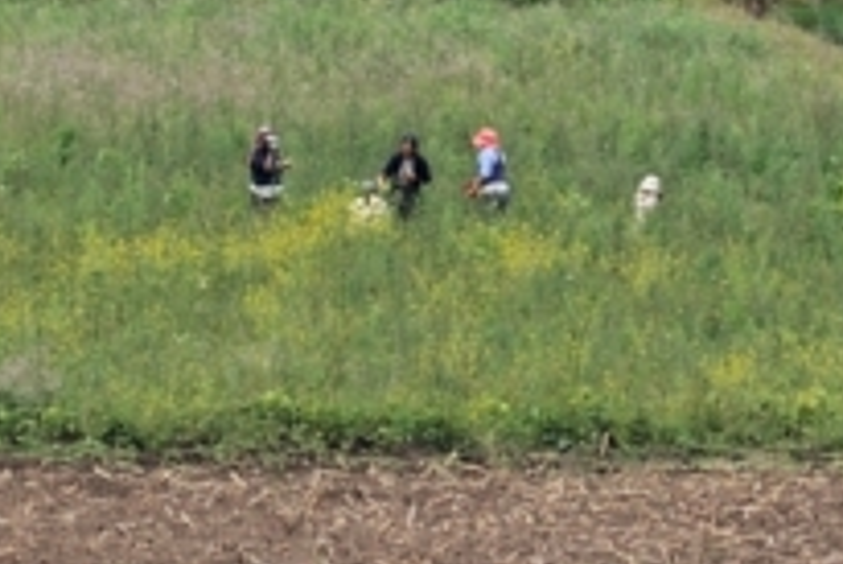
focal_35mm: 525
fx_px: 12302
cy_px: -469
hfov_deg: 3.9
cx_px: -896
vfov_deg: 2.6
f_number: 10
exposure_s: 1/400
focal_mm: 70
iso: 200
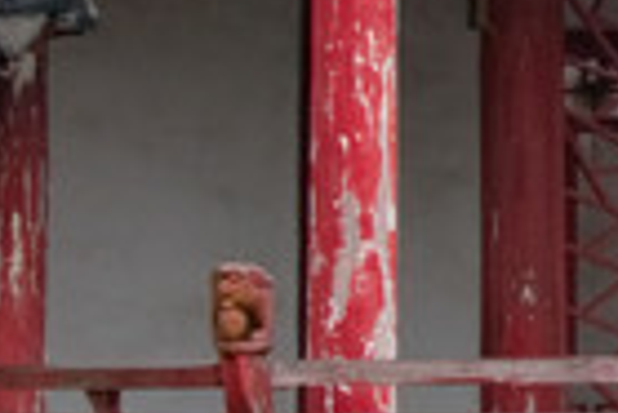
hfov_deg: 6.7
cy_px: -231
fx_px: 5115
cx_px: 1285
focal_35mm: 298
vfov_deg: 4.6
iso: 200
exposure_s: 1/250
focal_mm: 27
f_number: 6.7
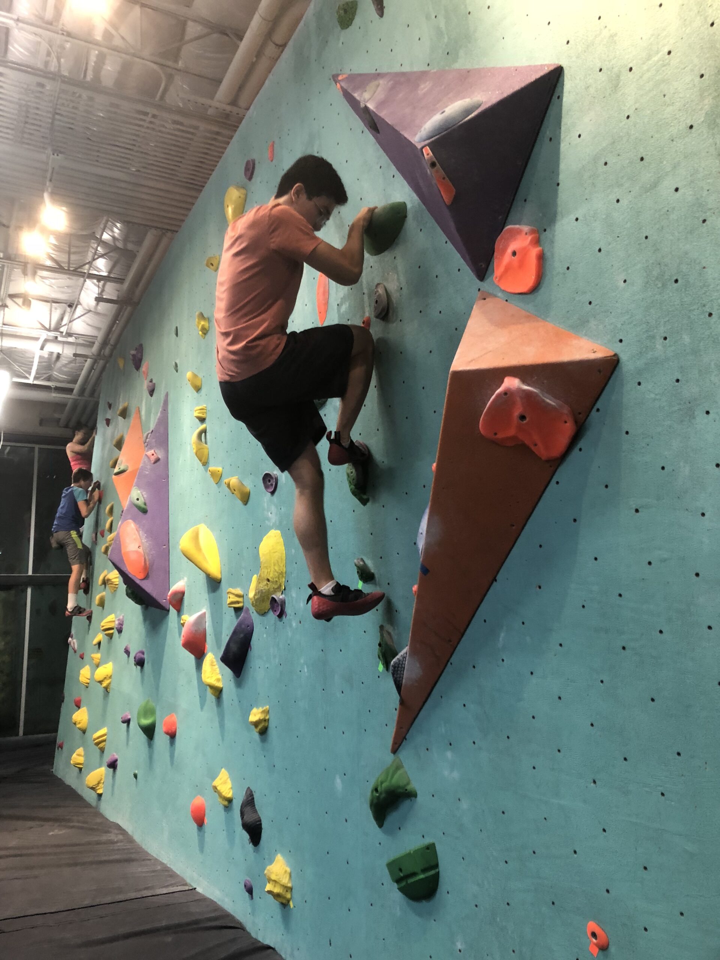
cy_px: 480
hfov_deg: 49.7
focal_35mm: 28
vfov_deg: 63.4
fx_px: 777
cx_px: 360
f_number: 1.8
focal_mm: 3.99
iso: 50
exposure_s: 1/15
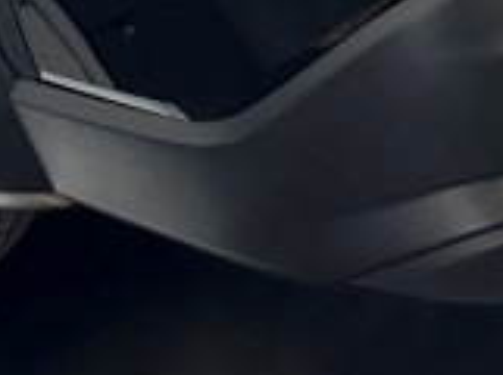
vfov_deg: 8.7
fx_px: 2218
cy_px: -553
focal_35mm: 153
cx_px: 184
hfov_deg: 12.9
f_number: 1.78
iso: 500
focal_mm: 6.86
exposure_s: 1/60
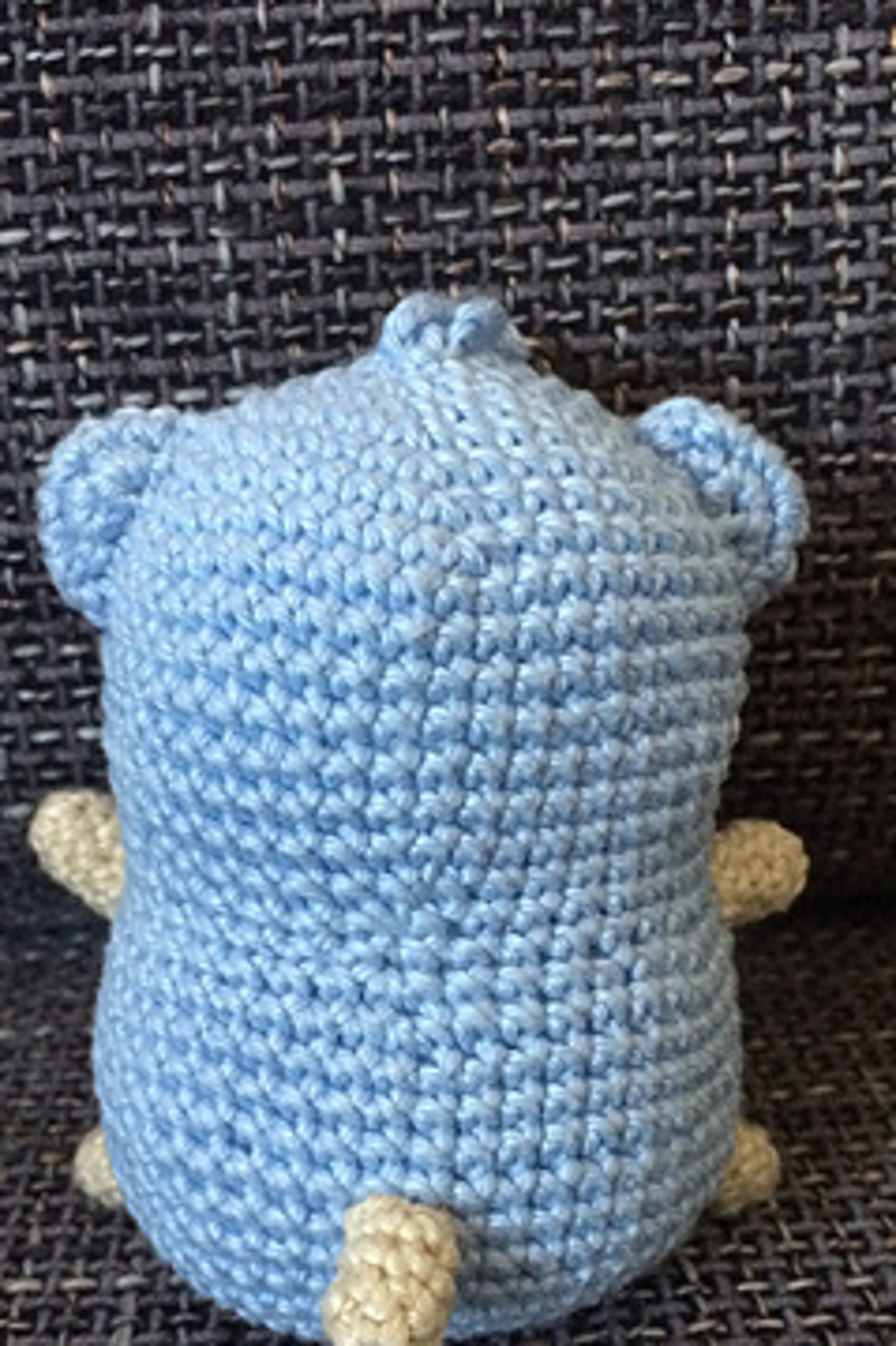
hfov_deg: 31.9
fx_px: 1569
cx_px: 452
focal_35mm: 42
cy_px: 874
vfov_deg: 45.9
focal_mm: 4.15
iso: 320
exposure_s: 1/25
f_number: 2.2
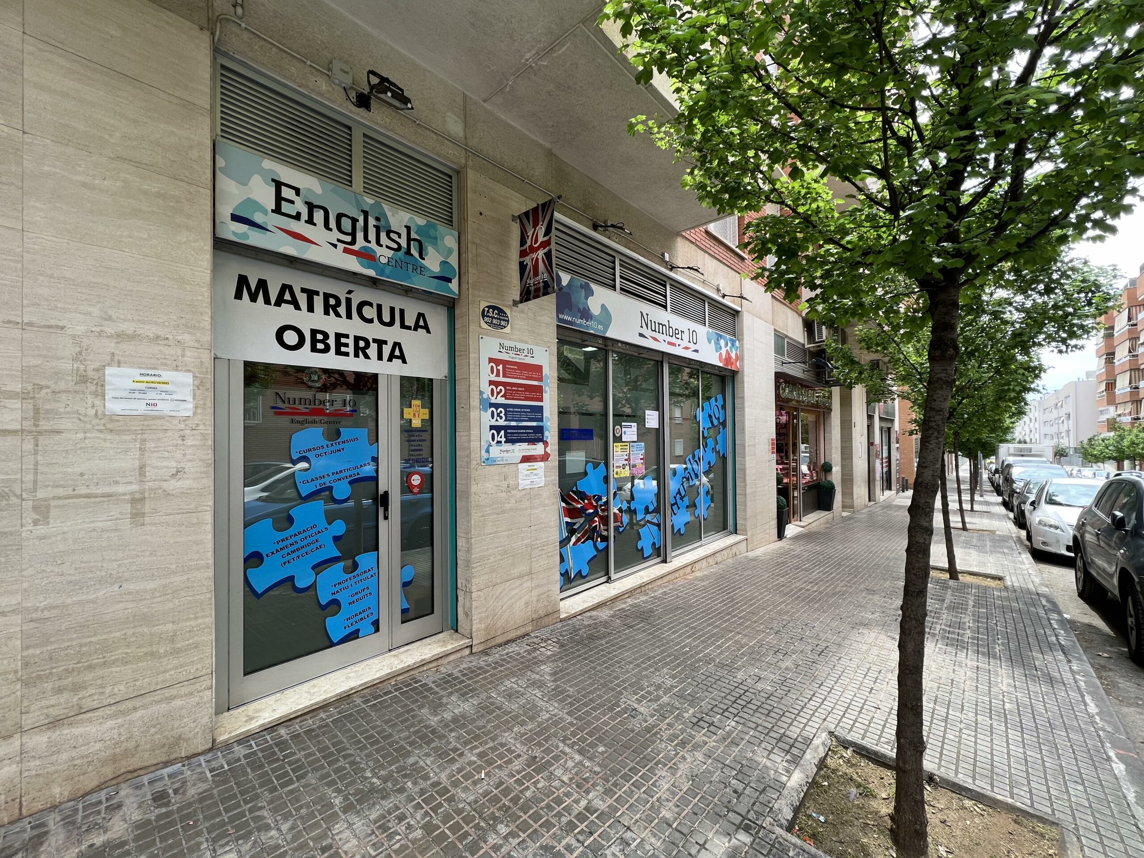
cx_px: 572
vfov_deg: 89.9
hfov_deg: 106.2
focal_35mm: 13
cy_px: 429
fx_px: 430
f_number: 1.8
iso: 32
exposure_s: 1/220
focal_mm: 1.57
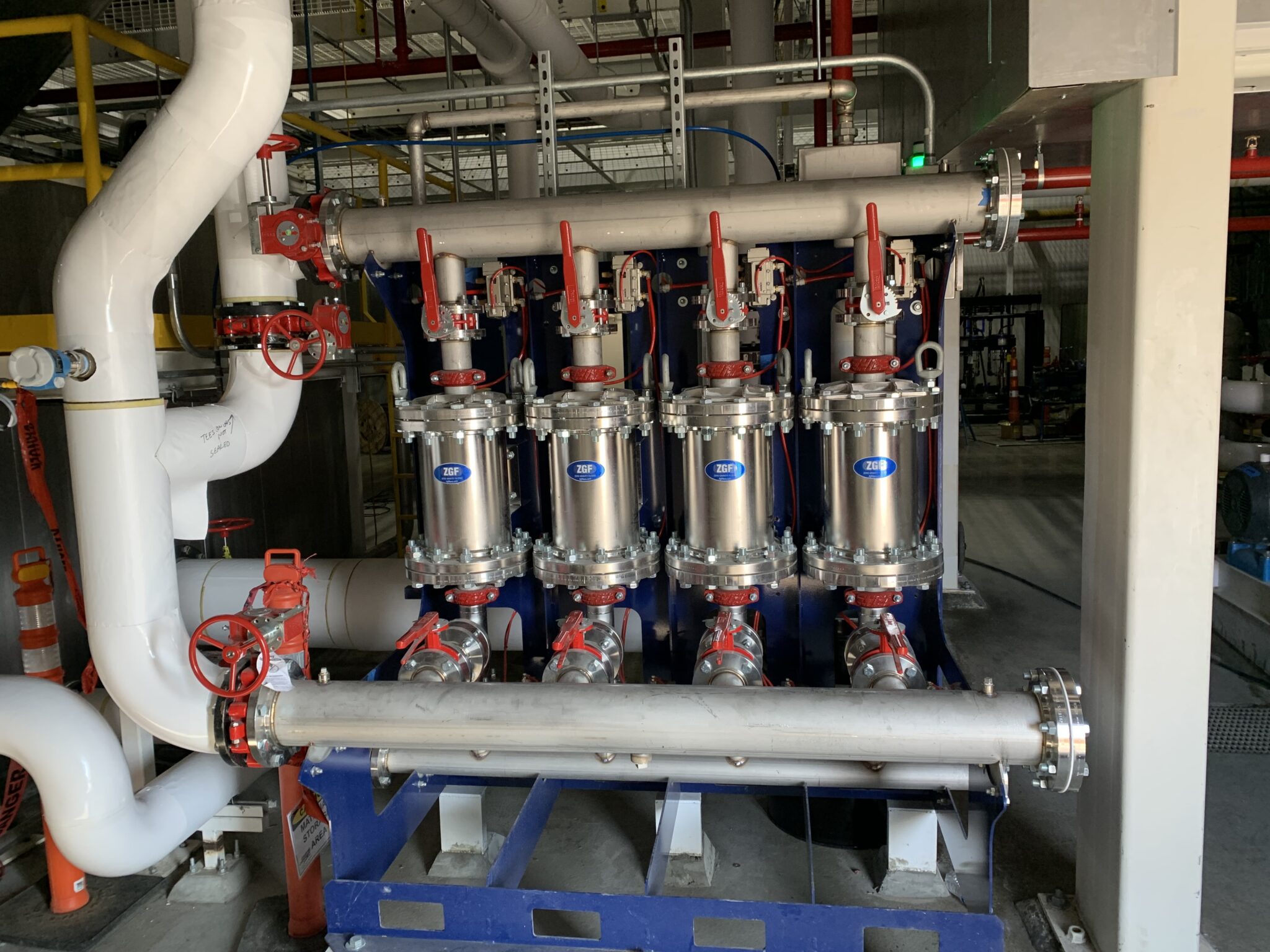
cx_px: 635
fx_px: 954
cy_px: 476
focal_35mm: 26
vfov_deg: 53.1
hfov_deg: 67.3
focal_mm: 4.25
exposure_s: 1/121
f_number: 1.8
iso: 80
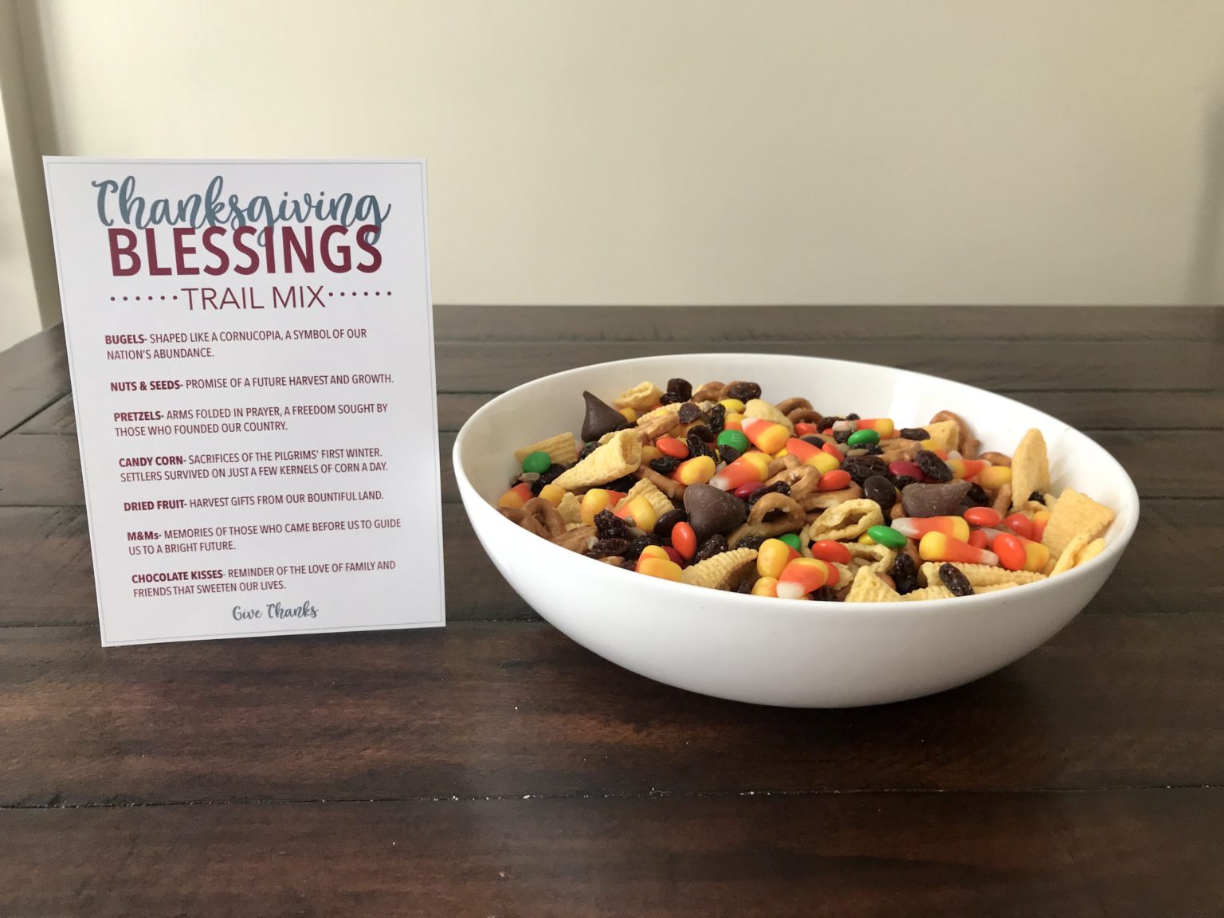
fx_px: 990
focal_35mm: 28
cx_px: 612
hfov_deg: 63.4
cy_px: 459
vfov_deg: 49.7
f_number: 1.8
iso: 40
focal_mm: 3.99
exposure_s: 1/120
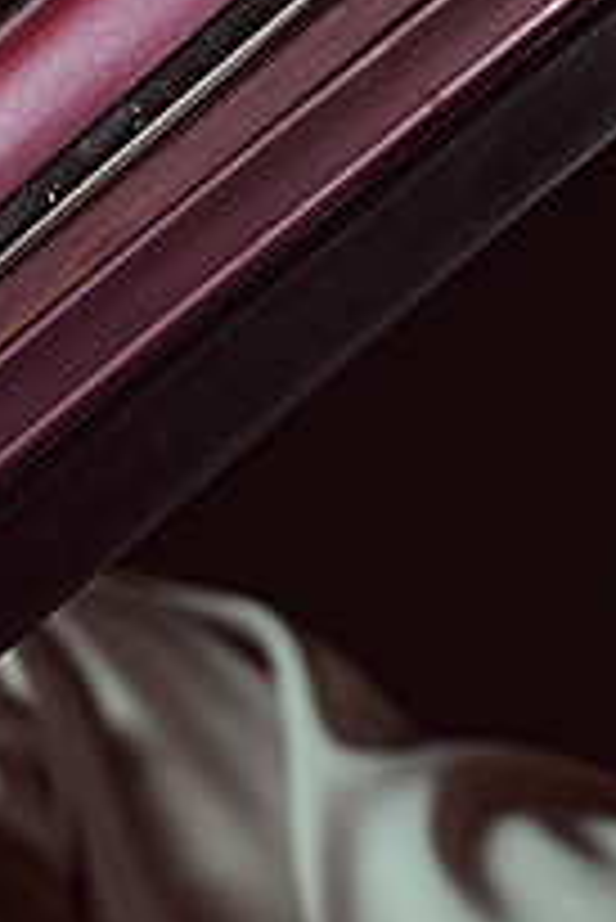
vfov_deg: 4.5
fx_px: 11683
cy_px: 1037
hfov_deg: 3.0
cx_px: 859
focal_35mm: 456
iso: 80
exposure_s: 1/200
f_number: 3.5
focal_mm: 125
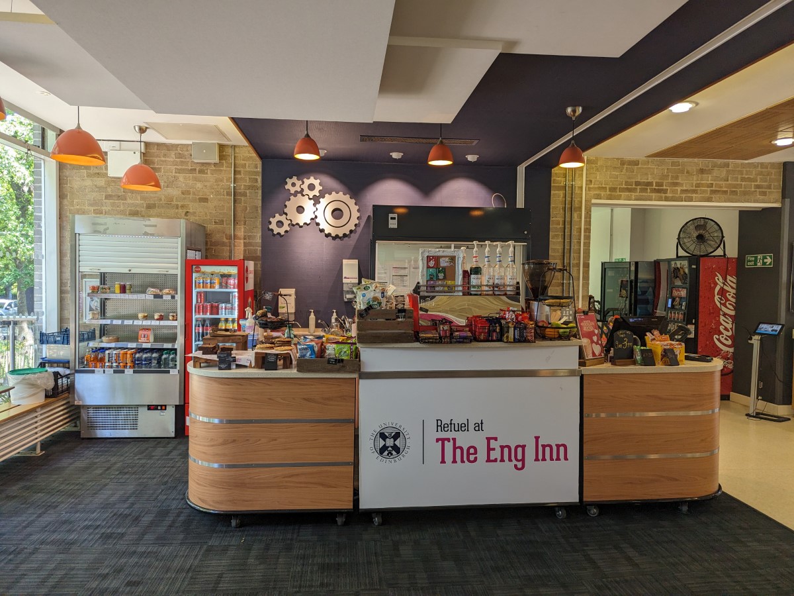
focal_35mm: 24
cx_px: 397
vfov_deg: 56.8
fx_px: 550
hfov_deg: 71.6
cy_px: 298
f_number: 1.85
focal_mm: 6.81
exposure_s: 1/62.3
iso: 53
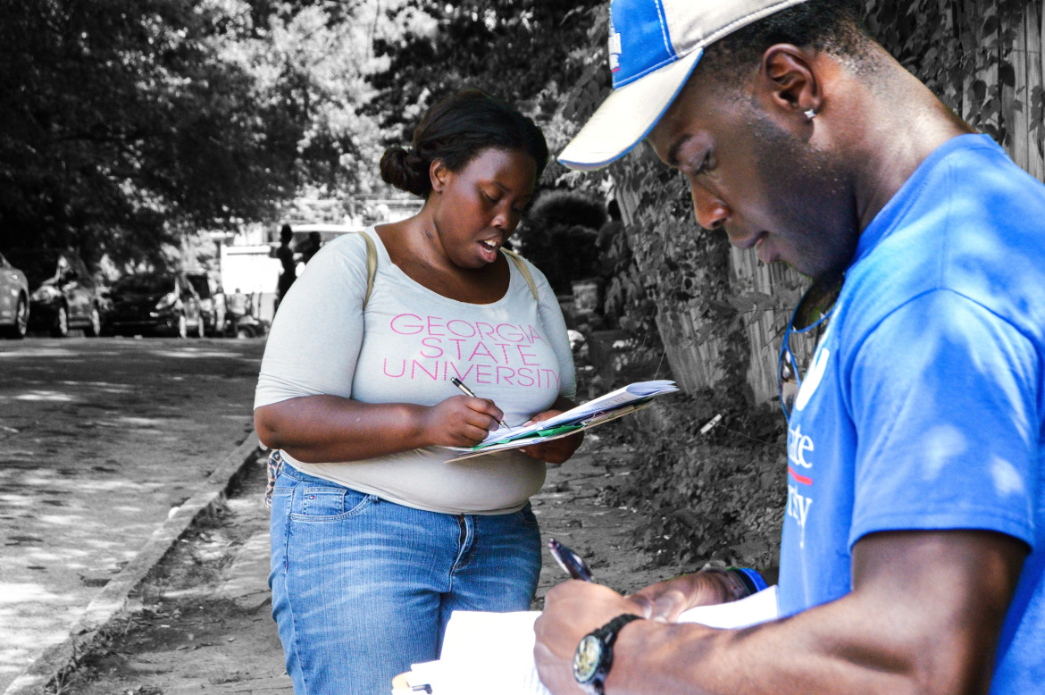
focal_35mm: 82
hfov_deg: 24.6
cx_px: 522
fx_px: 2393
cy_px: 348
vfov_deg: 16.5
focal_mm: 55
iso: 1600
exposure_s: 1/640
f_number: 6.3
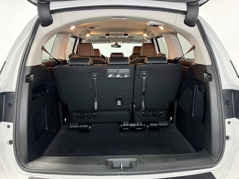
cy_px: 90
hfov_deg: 71.6
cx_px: 120
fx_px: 166
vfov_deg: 56.8
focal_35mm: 24
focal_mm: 6.86
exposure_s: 1/30
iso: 1000
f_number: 1.78
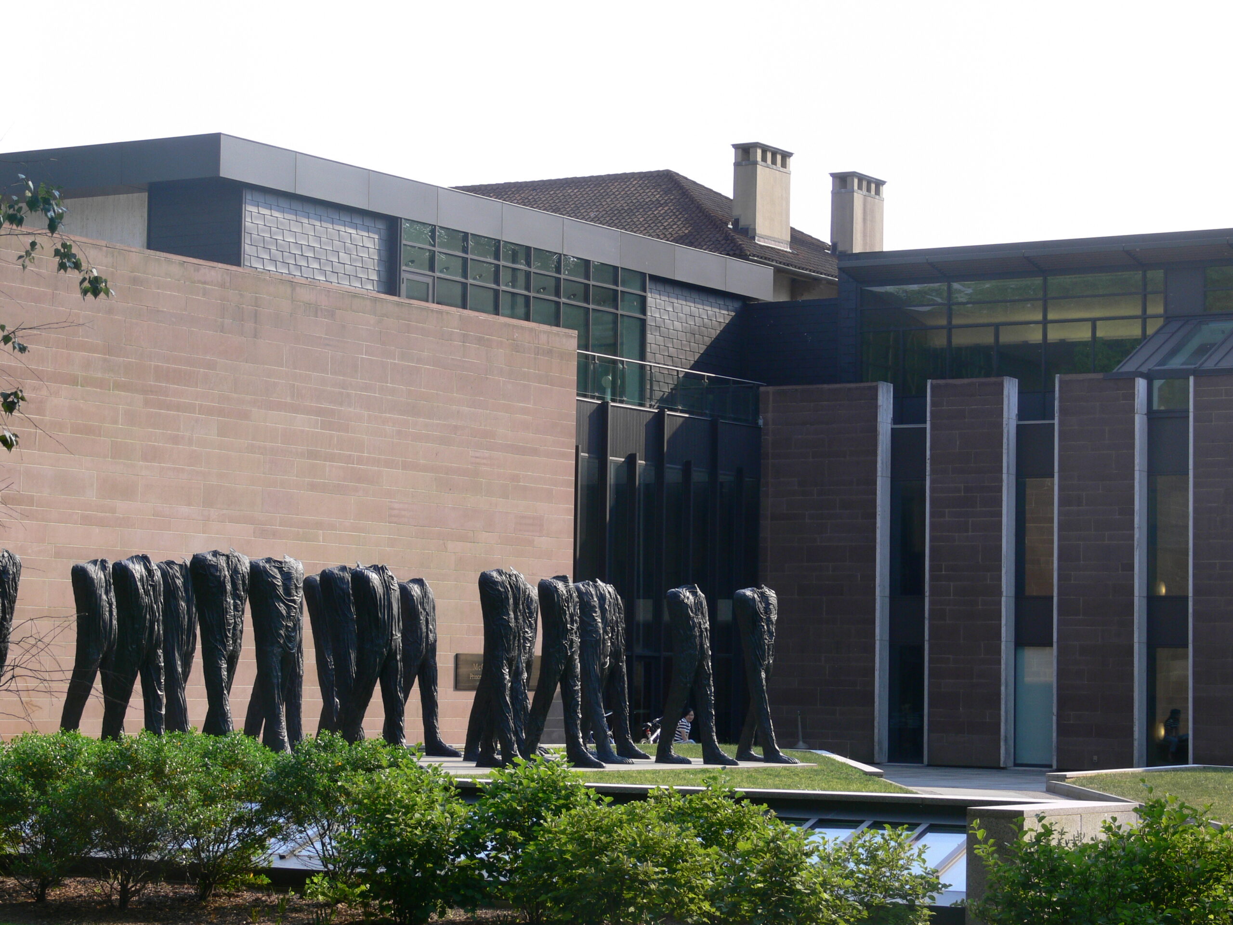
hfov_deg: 22.5
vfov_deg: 17.0
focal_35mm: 87
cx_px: 616
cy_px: 462
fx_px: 3099
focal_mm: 18.4
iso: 80
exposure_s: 1/160
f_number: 5.6
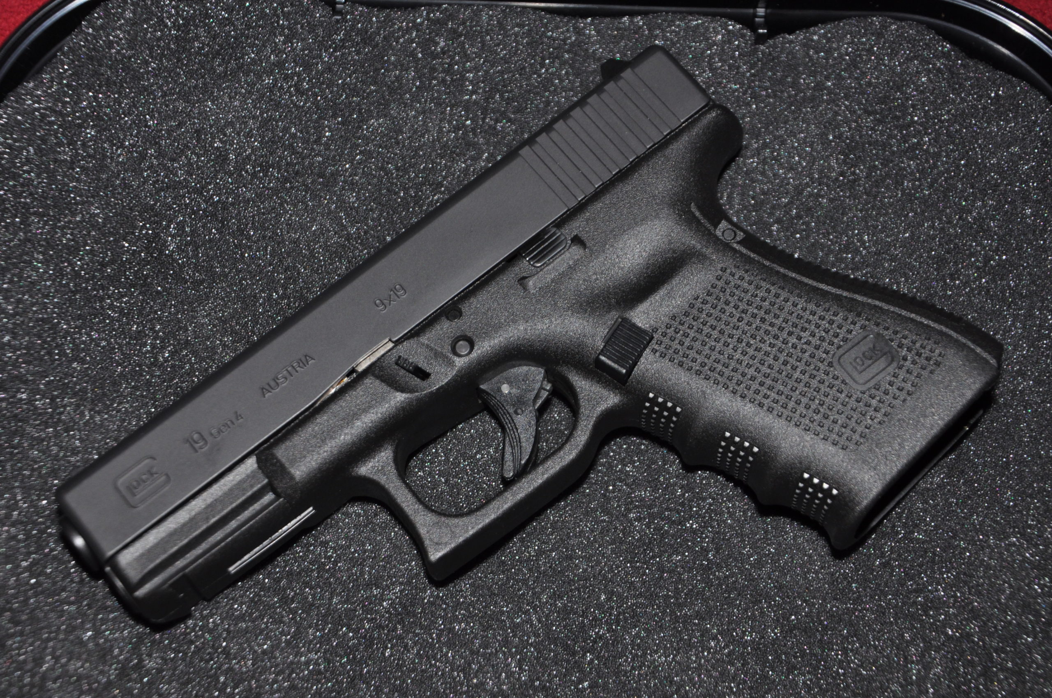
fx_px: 2189
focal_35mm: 75
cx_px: 526
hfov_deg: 27.0
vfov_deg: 18.1
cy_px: 349
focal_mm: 50
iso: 400
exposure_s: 1/125
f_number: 7.1
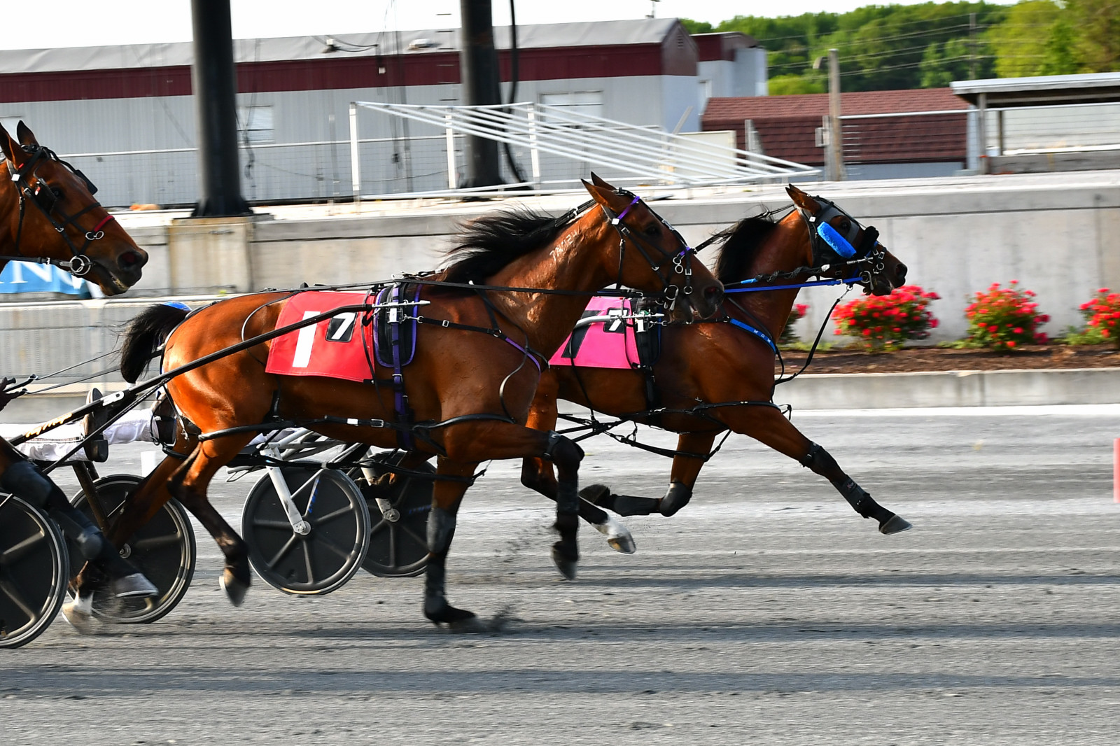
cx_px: 560
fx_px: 1866
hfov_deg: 33.4
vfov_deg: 22.6
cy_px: 373
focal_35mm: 60
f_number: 5.6
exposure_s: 1/500
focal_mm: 40
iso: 125
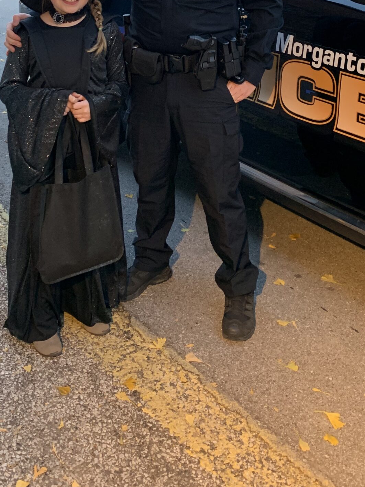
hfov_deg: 30.9
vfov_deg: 37.9
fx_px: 661
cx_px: 170
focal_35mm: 47
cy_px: 56
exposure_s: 1/60
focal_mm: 4.25
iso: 200
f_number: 1.8
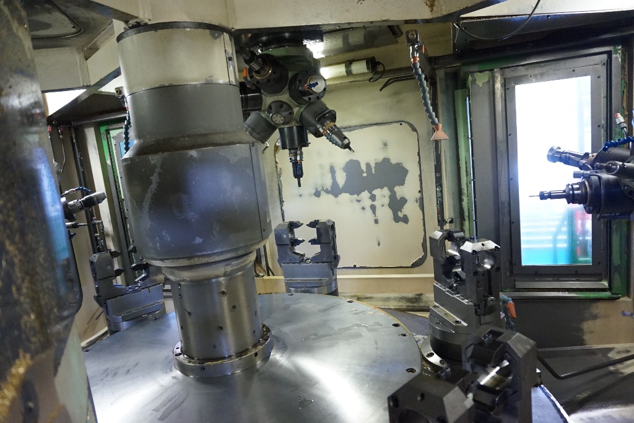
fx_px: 423
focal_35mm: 24
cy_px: 212
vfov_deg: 53.1
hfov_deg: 73.7
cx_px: 317
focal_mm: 16
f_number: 3.5
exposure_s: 1/125
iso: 3200
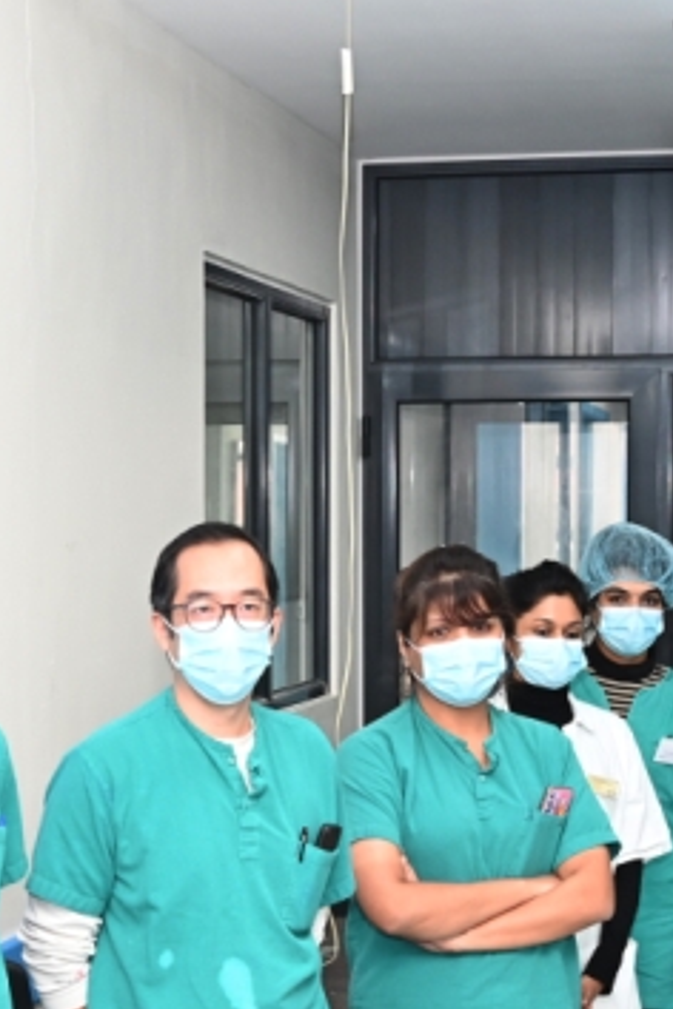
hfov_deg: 16.9
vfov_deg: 24.4
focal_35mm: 81
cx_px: 342
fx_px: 2271
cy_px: 888
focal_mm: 28
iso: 1600
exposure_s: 1/160
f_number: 5.6
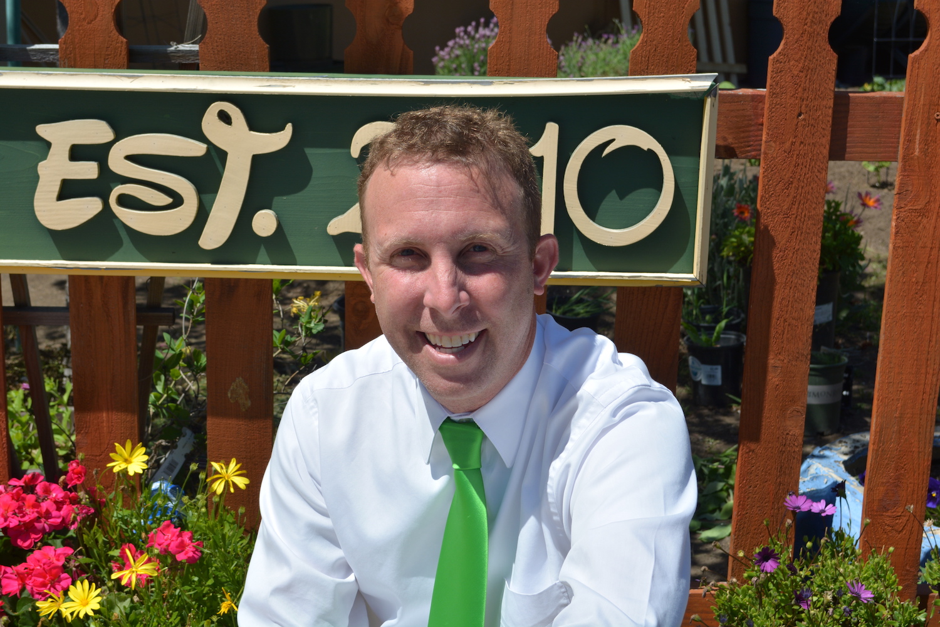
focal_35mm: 60
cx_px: 470
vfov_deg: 22.6
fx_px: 1567
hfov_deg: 33.4
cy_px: 314
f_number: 10
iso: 100
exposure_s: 1/400
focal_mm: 40
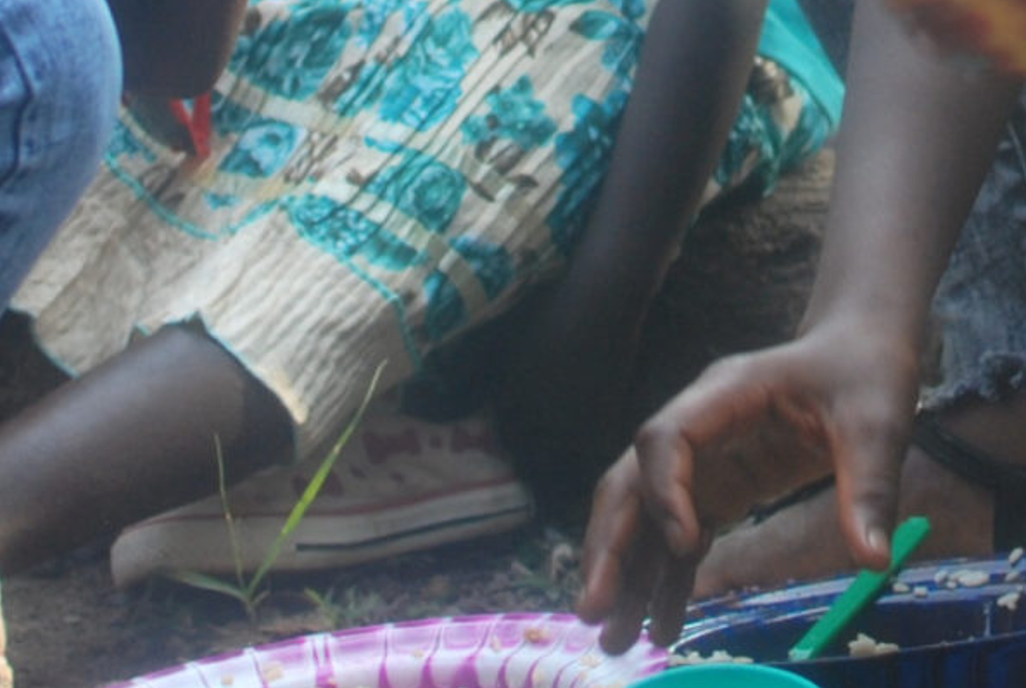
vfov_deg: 6.0
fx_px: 6455
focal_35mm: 226
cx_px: 940
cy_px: -338
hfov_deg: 9.0
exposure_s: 1/250
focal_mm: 35
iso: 200
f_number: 2.8
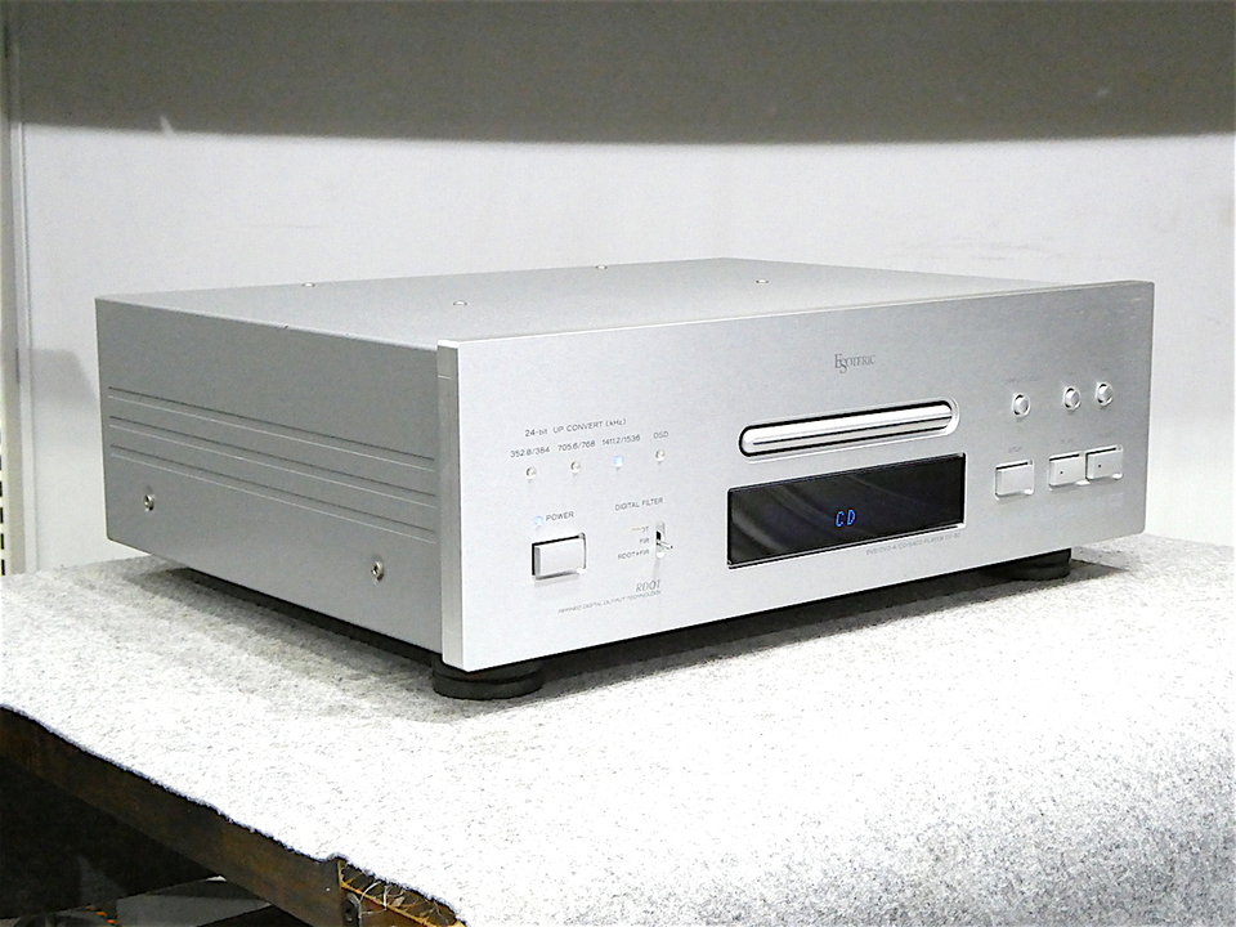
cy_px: 464
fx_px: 2035
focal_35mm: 57
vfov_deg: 25.7
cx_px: 618
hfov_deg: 33.8
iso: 1600
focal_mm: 10.3
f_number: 4.5
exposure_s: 1/60
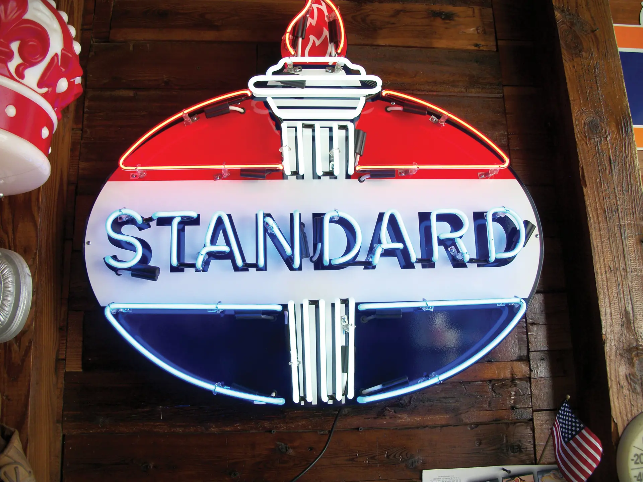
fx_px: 594
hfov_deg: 56.8
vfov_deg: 44.2
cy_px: 241
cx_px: 322
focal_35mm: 32
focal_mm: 5.7
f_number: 2.9
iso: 80
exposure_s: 1/160
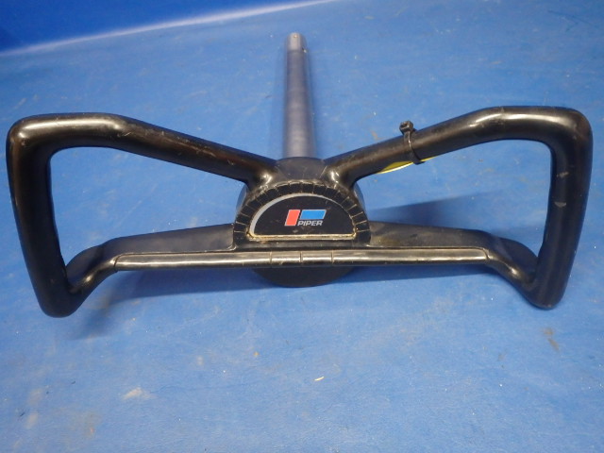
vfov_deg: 49.7
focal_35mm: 28
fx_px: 489
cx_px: 302
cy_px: 226
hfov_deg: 63.4
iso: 800
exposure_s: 1/25
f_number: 3.9
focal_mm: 5
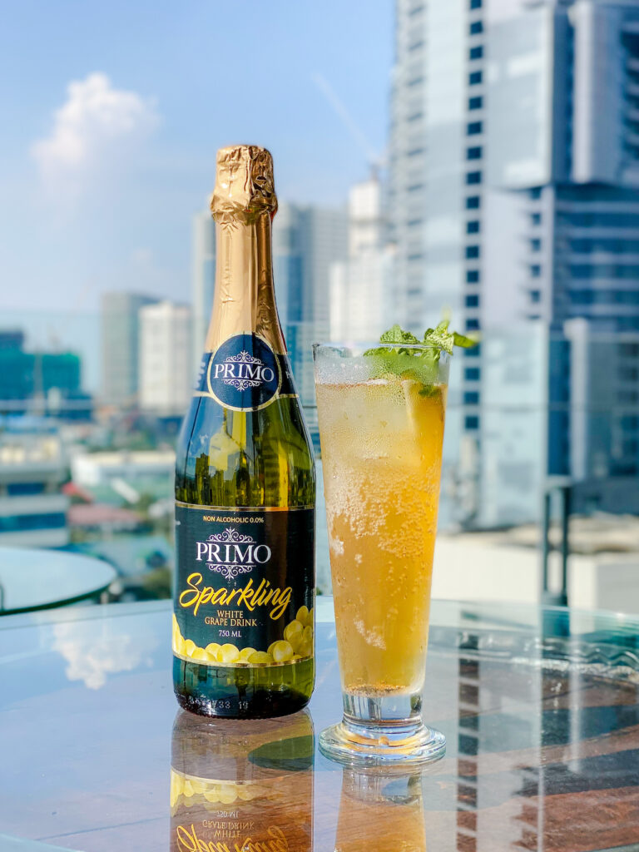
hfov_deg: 28.0
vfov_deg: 36.8
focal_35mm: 52
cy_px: 426
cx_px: 320
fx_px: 1280
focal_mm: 6
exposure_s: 1/1500
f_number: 2
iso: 20
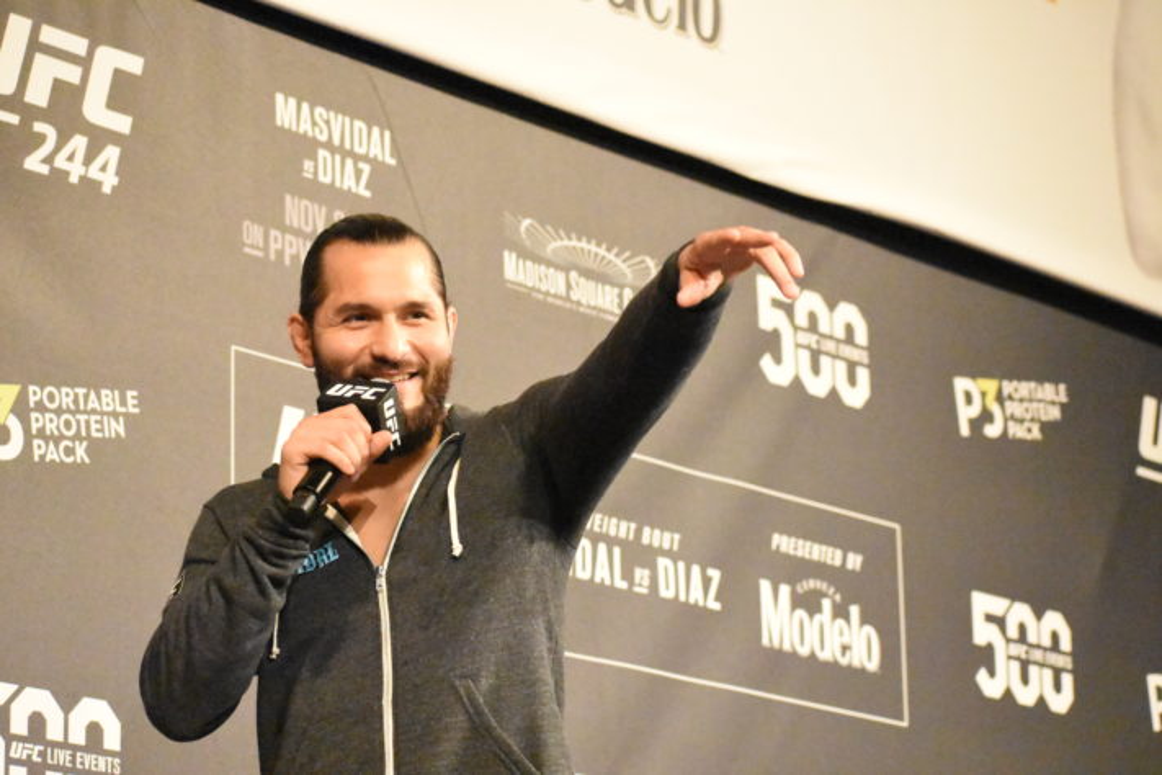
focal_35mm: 128
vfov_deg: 10.8
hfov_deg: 16.1
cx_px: 581
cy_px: 388
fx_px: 4115
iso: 25600
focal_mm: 85
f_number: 4.8
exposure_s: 1/500
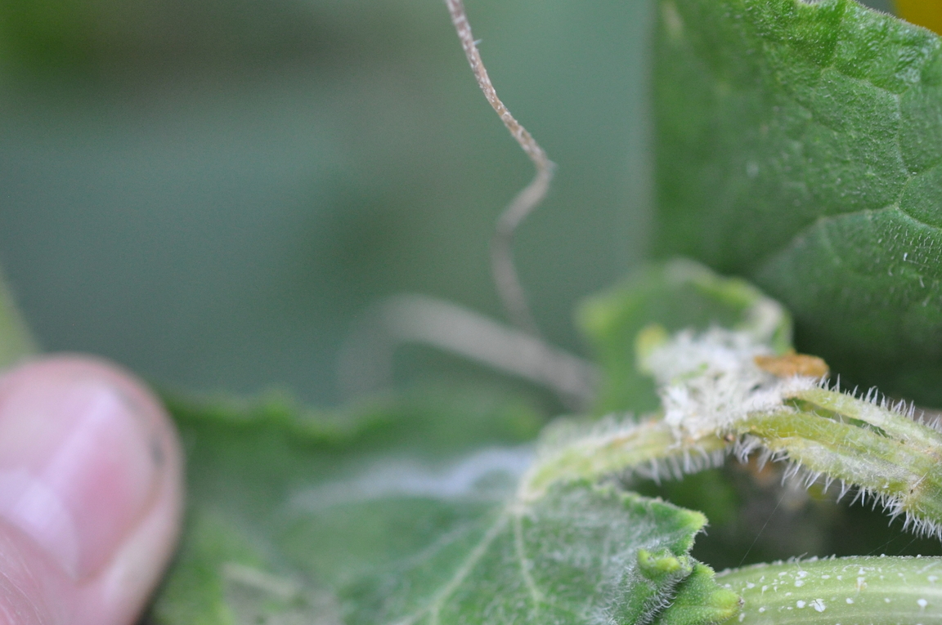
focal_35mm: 120
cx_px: 621
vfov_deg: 11.4
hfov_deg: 17.0
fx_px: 3136
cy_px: 382
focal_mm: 60
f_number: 3.5
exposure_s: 1/200
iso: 800
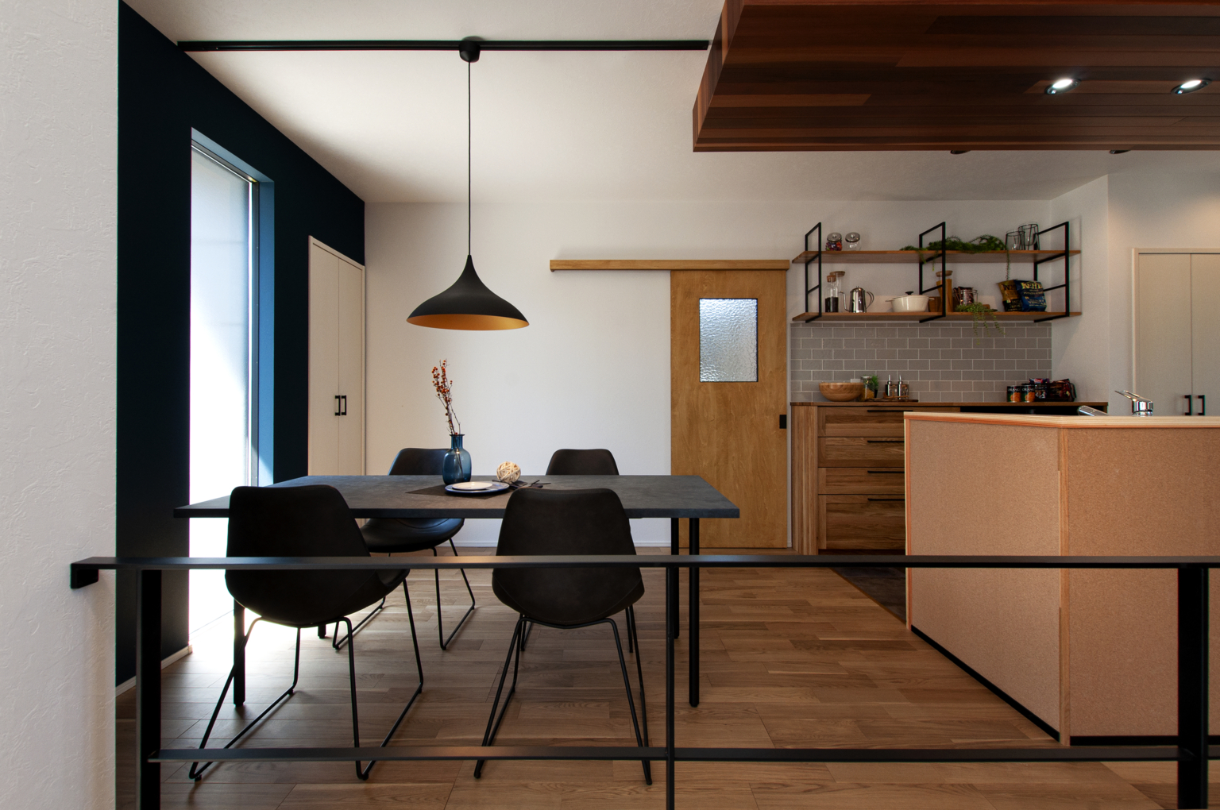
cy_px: 405
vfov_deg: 77.2
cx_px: 610
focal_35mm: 15
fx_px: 508
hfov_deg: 100.5
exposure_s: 1/4
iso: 100
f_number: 10
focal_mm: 10
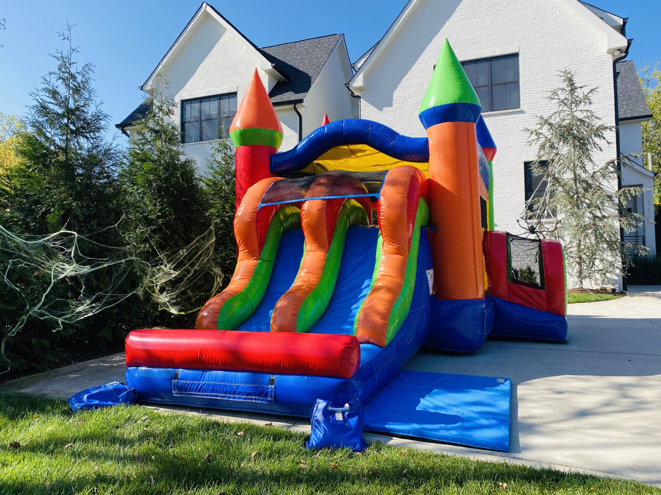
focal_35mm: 26
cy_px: 248
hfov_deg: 67.3
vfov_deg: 53.1
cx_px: 330
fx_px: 496
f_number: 1.8
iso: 32
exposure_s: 1/1287
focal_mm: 4.25
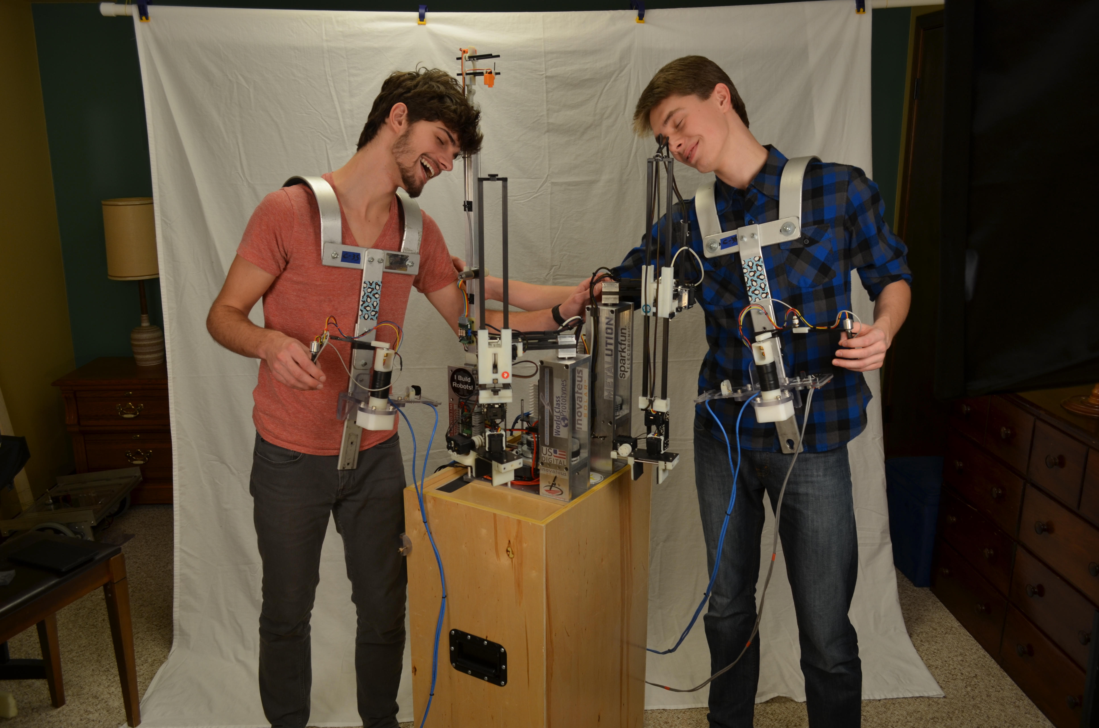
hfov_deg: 62.0
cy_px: 364
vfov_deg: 43.4
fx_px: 914
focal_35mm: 30
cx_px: 550
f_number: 5.6
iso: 200
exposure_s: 1/60
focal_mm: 20
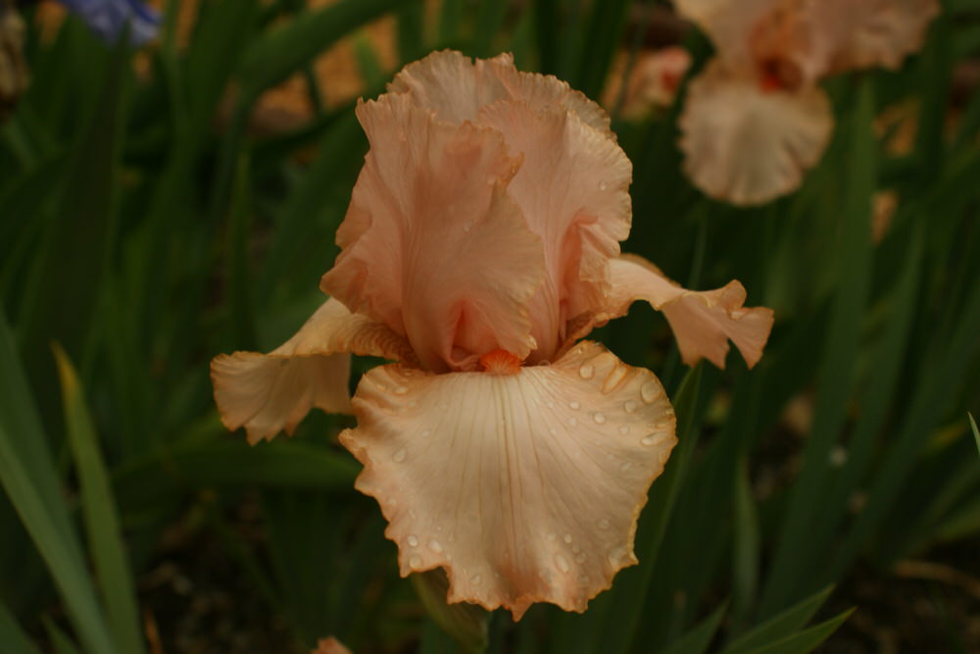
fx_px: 1225
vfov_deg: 29.9
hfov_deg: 43.6
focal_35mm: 45
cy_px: 327
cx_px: 490
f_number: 6.3
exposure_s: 1/60
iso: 100
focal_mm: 30
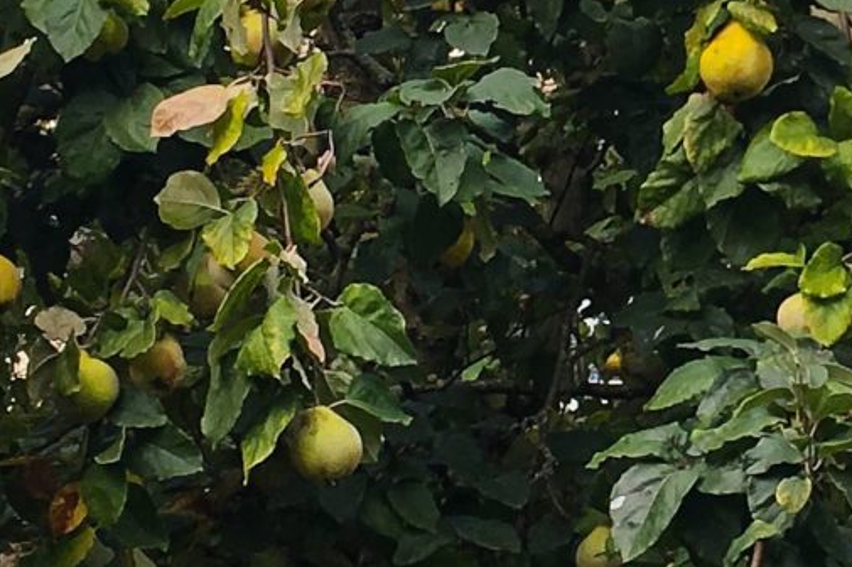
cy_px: 110
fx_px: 3619
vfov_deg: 8.9
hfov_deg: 13.2
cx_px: 889
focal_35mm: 153
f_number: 2.2
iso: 25
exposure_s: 1/346
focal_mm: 4.15
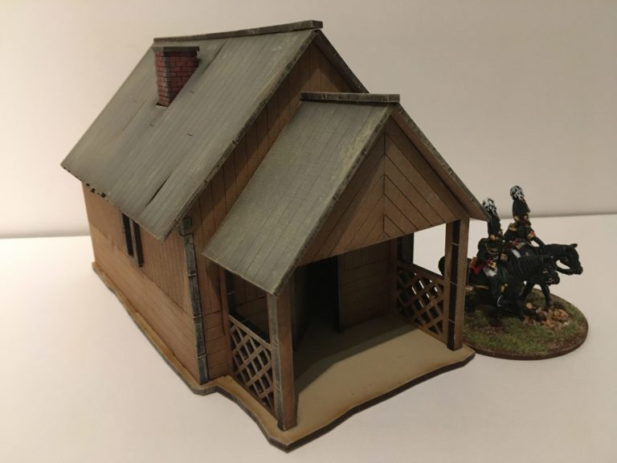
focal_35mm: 29
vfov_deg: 48.2
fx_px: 517
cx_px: 308
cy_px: 232
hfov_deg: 61.7
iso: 200
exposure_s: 1/33
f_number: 2.2
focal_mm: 4.15
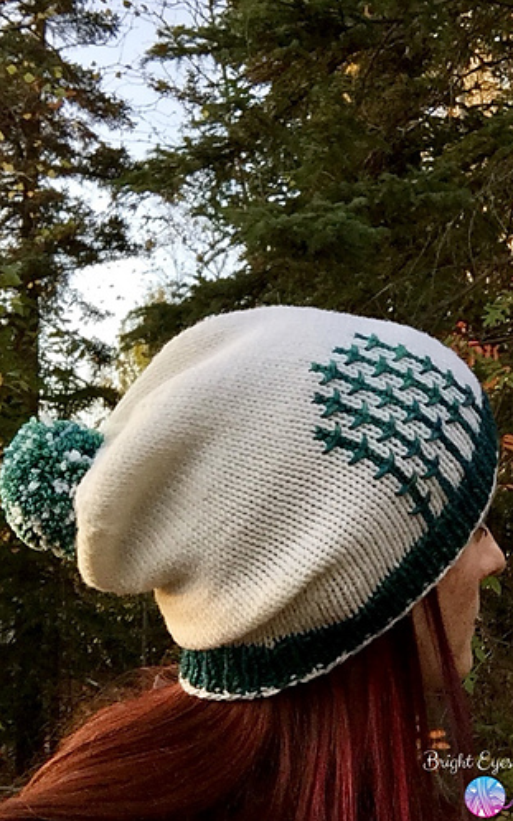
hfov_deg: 38.3
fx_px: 739
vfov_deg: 58.2
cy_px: 410
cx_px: 268
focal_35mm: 33
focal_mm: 2.65
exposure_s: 1/133
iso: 32
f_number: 2.2
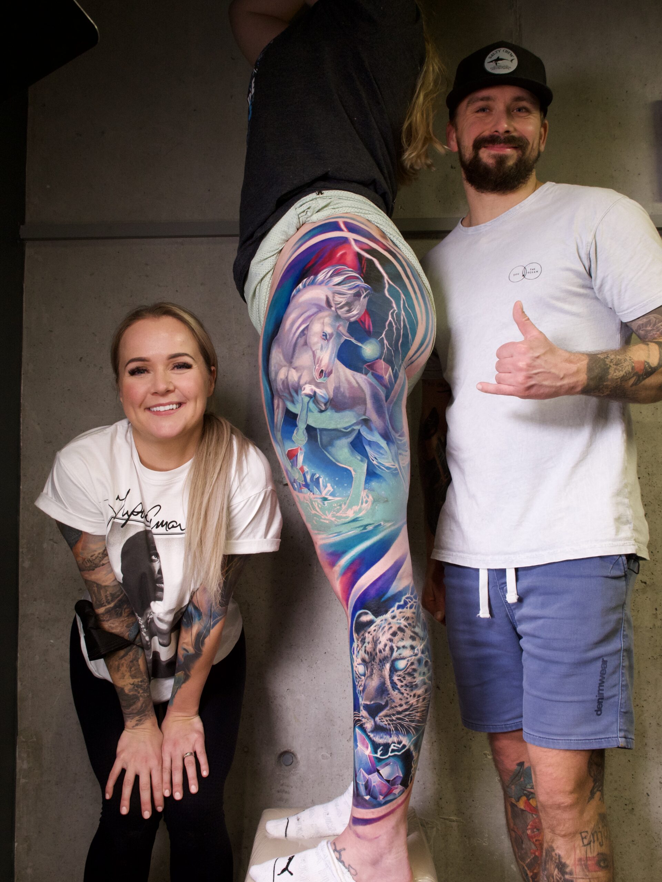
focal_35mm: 37
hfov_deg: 38.7
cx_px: 331
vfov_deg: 50.1
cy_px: 441
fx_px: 943
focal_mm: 17
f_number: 7.1
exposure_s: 1/30
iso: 1600
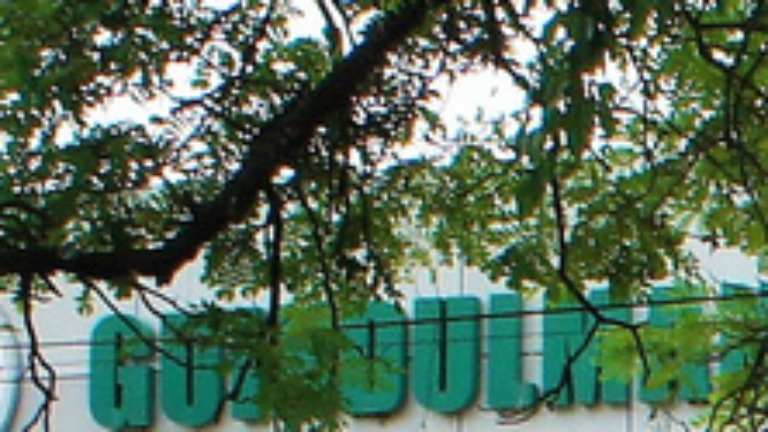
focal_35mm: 241
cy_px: 1275
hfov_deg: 8.6
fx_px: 4905
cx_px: 1422
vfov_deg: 4.8
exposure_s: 1/250
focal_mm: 21
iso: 250
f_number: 11
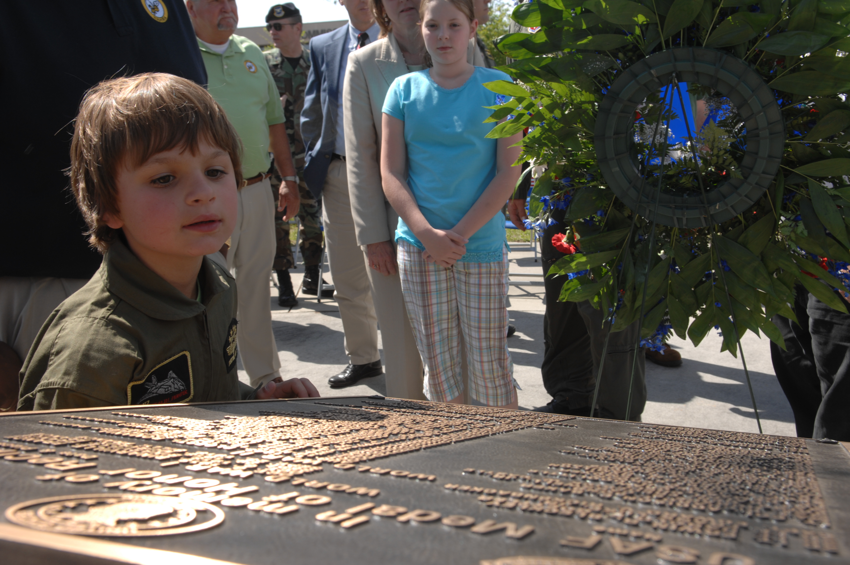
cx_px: 425
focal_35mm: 39
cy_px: 282
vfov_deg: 34.1
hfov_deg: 49.6
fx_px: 920
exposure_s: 1/100
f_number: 9
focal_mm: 26
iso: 100
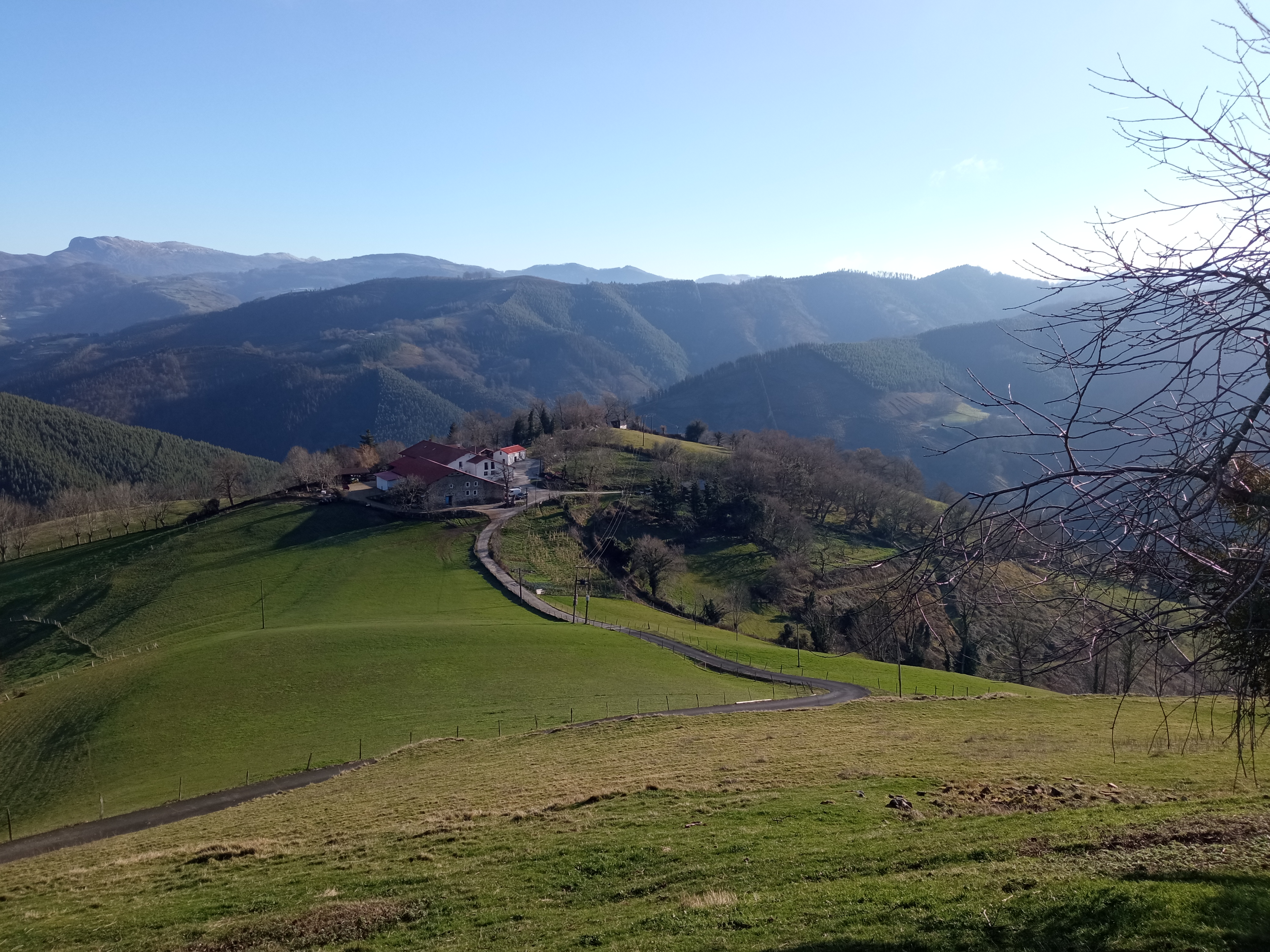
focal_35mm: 27
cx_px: 635
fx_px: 991
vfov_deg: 51.4
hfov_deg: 65.3
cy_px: 476
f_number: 2.2
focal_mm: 3.79
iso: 114
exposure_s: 1/907
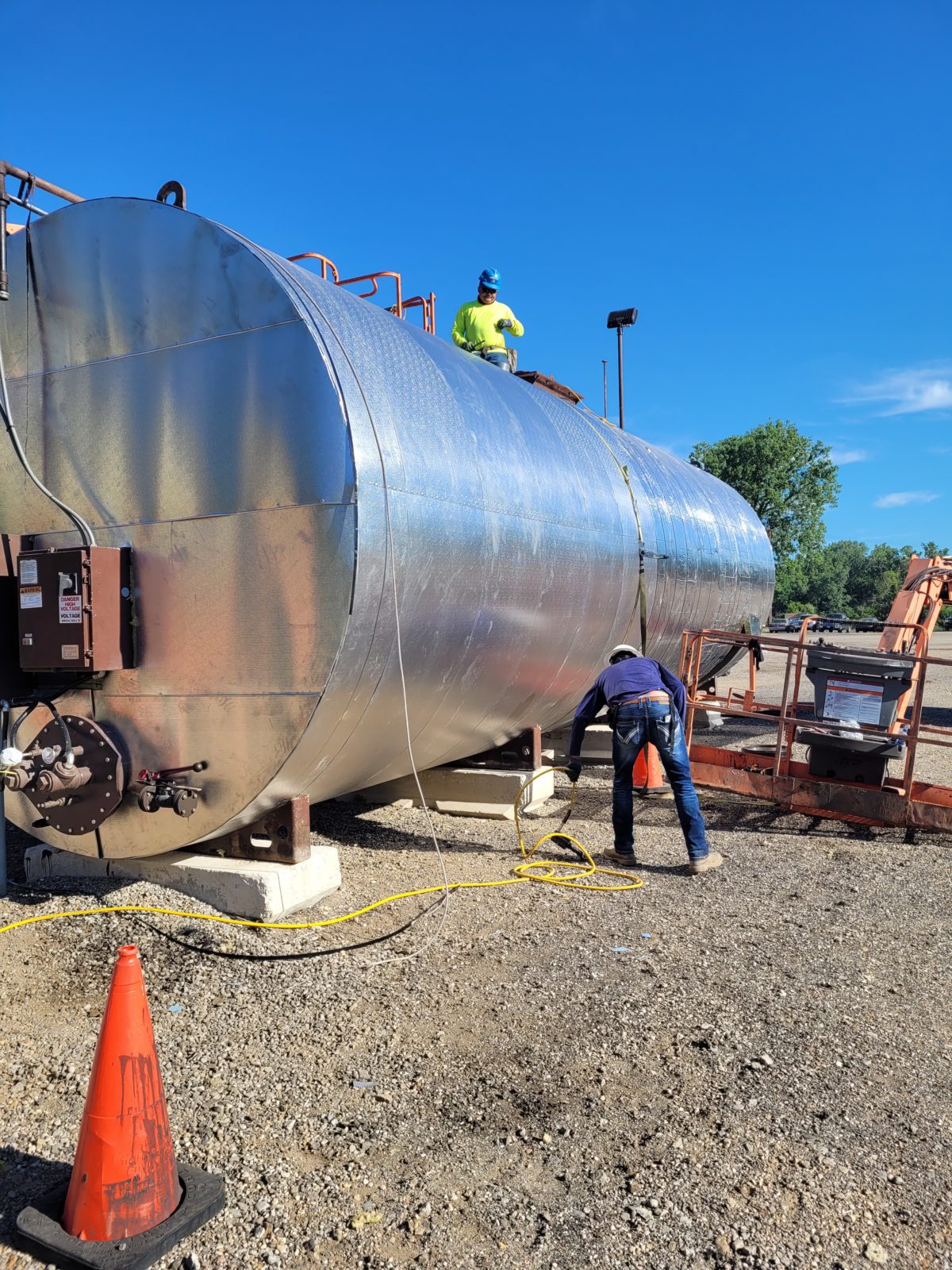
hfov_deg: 53.1
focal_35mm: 26
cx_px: 476
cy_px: 635
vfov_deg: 67.3
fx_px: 953
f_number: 1.8
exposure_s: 1/1936
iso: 40
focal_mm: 5.4
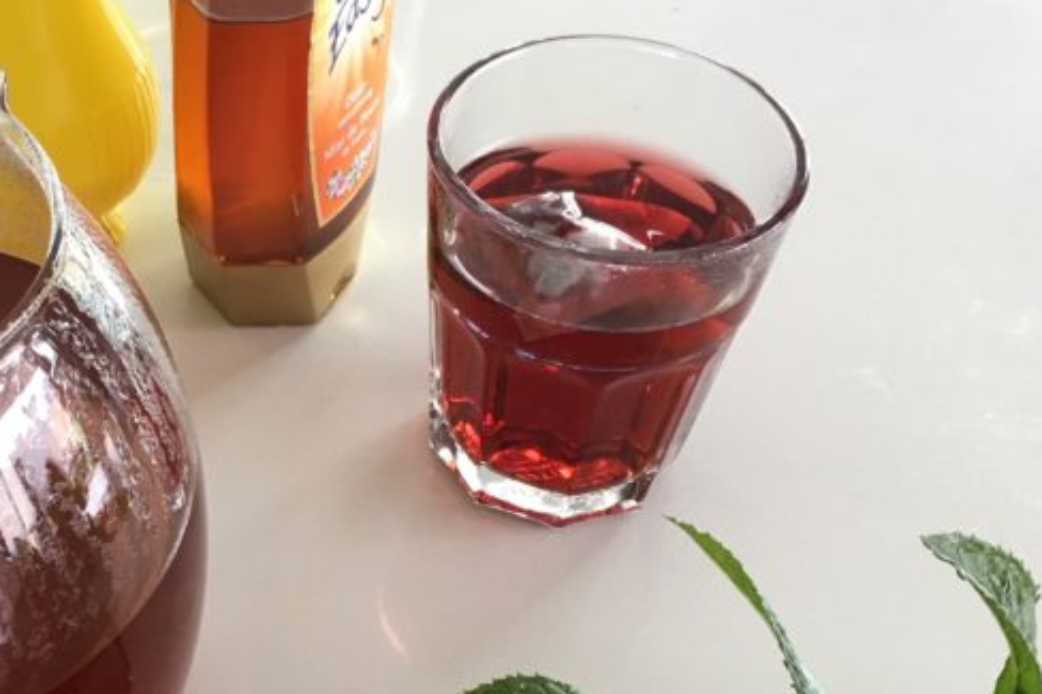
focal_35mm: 60
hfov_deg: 32.5
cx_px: 211
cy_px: 583
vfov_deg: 22.2
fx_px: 1736
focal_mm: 4.15
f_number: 2.2
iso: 125
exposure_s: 1/33
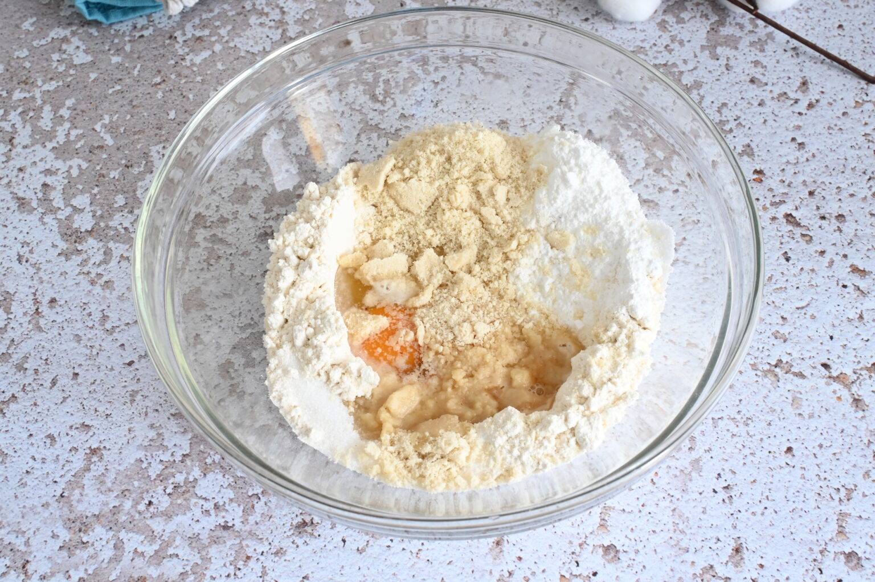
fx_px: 899
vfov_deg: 35.9
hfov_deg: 51.9
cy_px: 291
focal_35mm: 37
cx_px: 438
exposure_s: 1/10
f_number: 10
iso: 800
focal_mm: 25
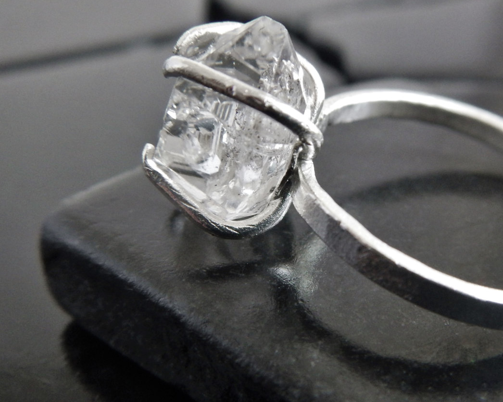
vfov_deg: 35.7
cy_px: 198
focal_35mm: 42
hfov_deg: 43.6
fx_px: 625
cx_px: 299
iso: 400
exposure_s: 1/30
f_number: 3.9
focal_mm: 5.5
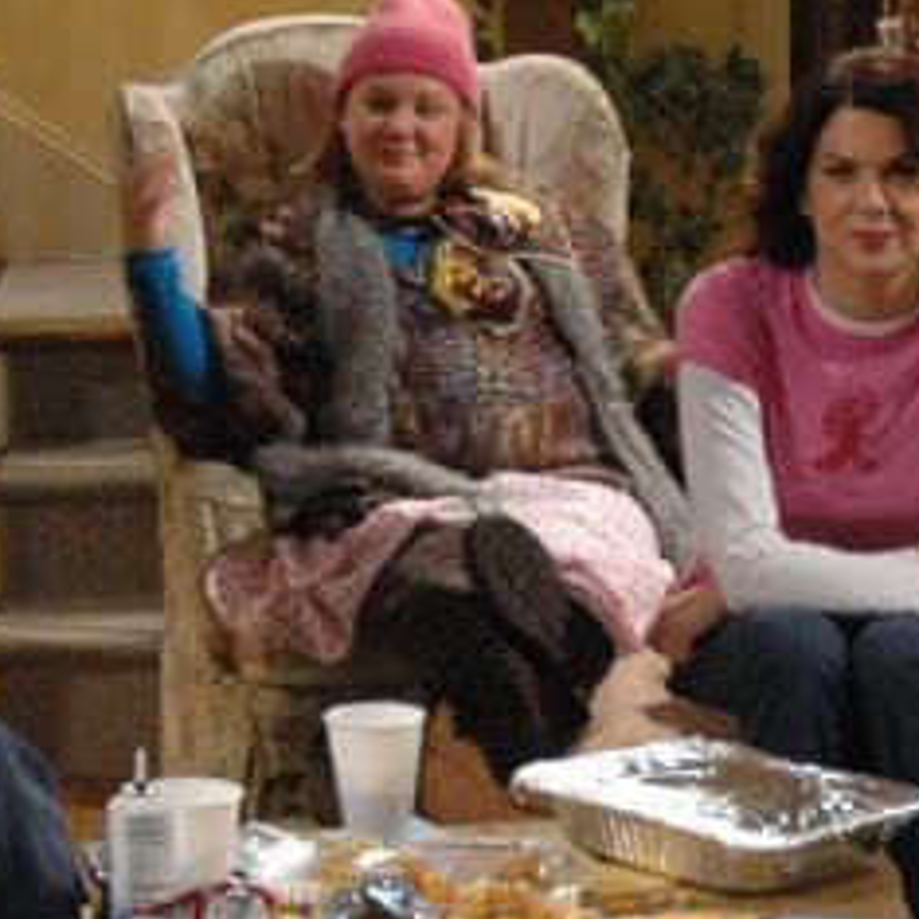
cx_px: 688
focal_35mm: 131
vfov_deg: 13.3
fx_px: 3935
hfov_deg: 13.3
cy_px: 581
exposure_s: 1/50
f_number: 3.8
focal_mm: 22
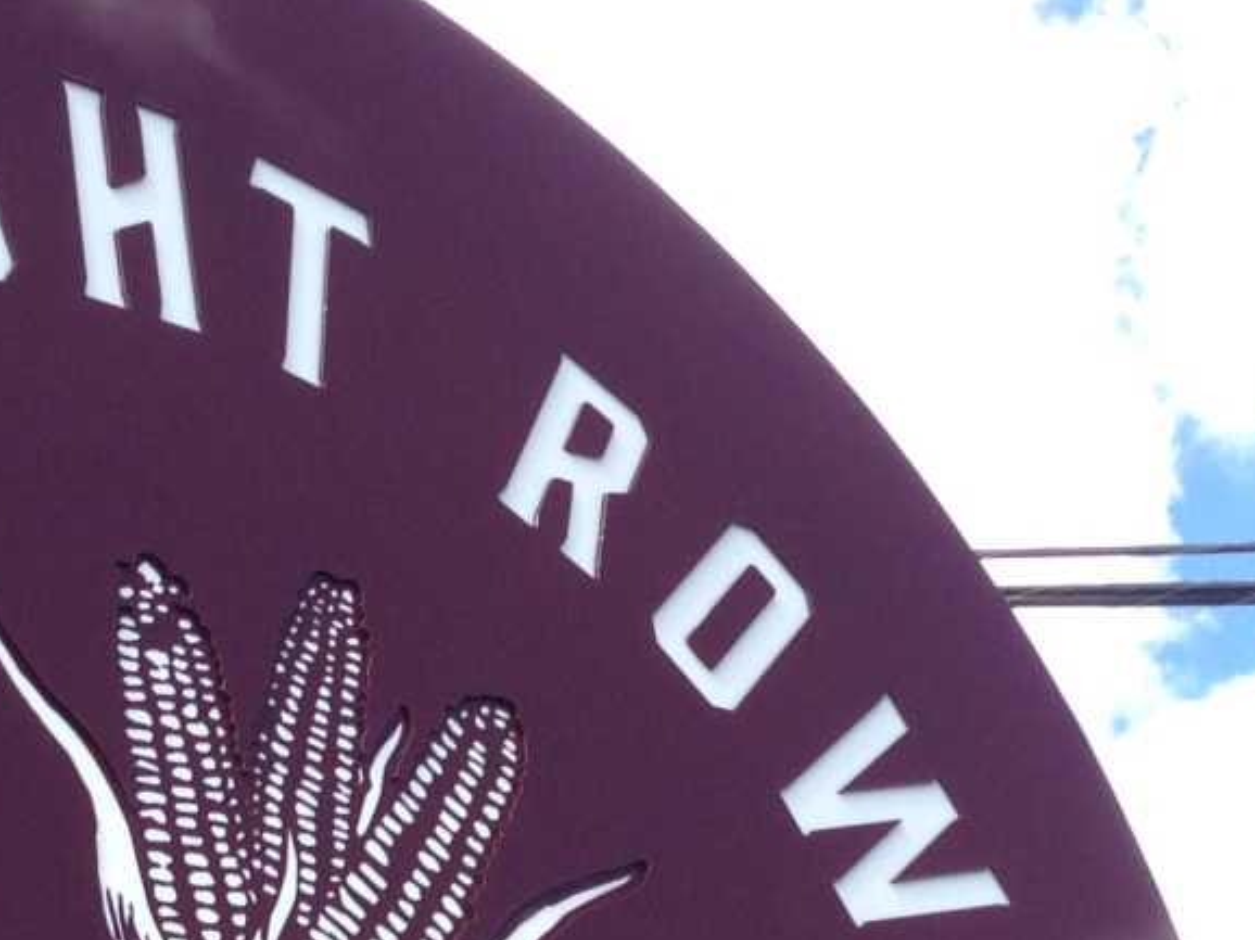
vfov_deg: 12.5
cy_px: 953
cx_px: 523
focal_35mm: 117
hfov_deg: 16.8
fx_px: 4240
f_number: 2.4
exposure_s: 1/471
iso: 50
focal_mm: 4.12
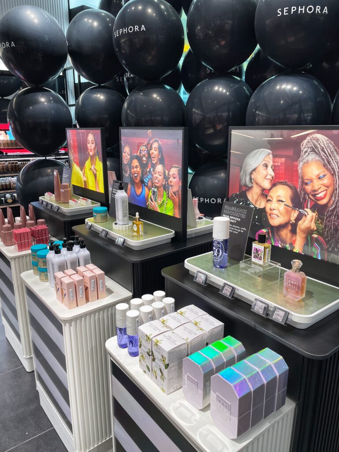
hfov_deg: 53.1
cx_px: 170
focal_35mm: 26
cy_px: 226
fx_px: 339
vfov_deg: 67.3
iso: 40
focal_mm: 4.2
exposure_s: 1/106
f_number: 1.6
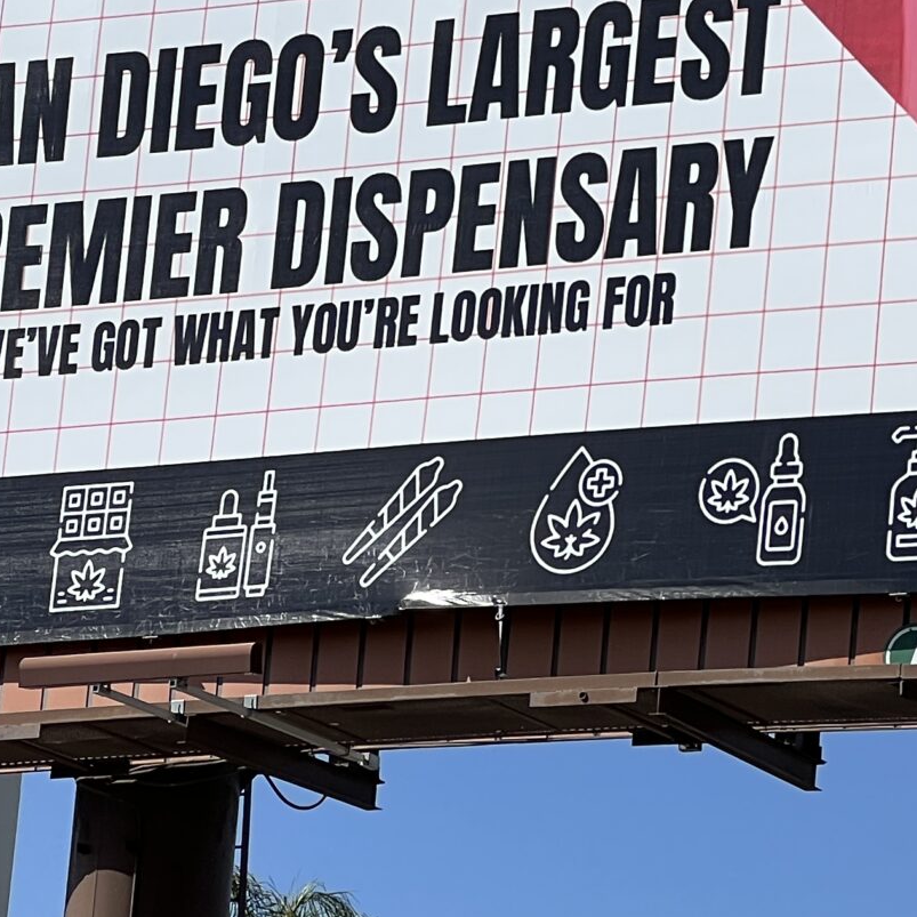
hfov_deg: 8.0
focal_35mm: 217
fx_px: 6504
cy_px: 345
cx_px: 1140
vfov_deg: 8.1
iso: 32
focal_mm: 9
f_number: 2.8
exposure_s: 1/978
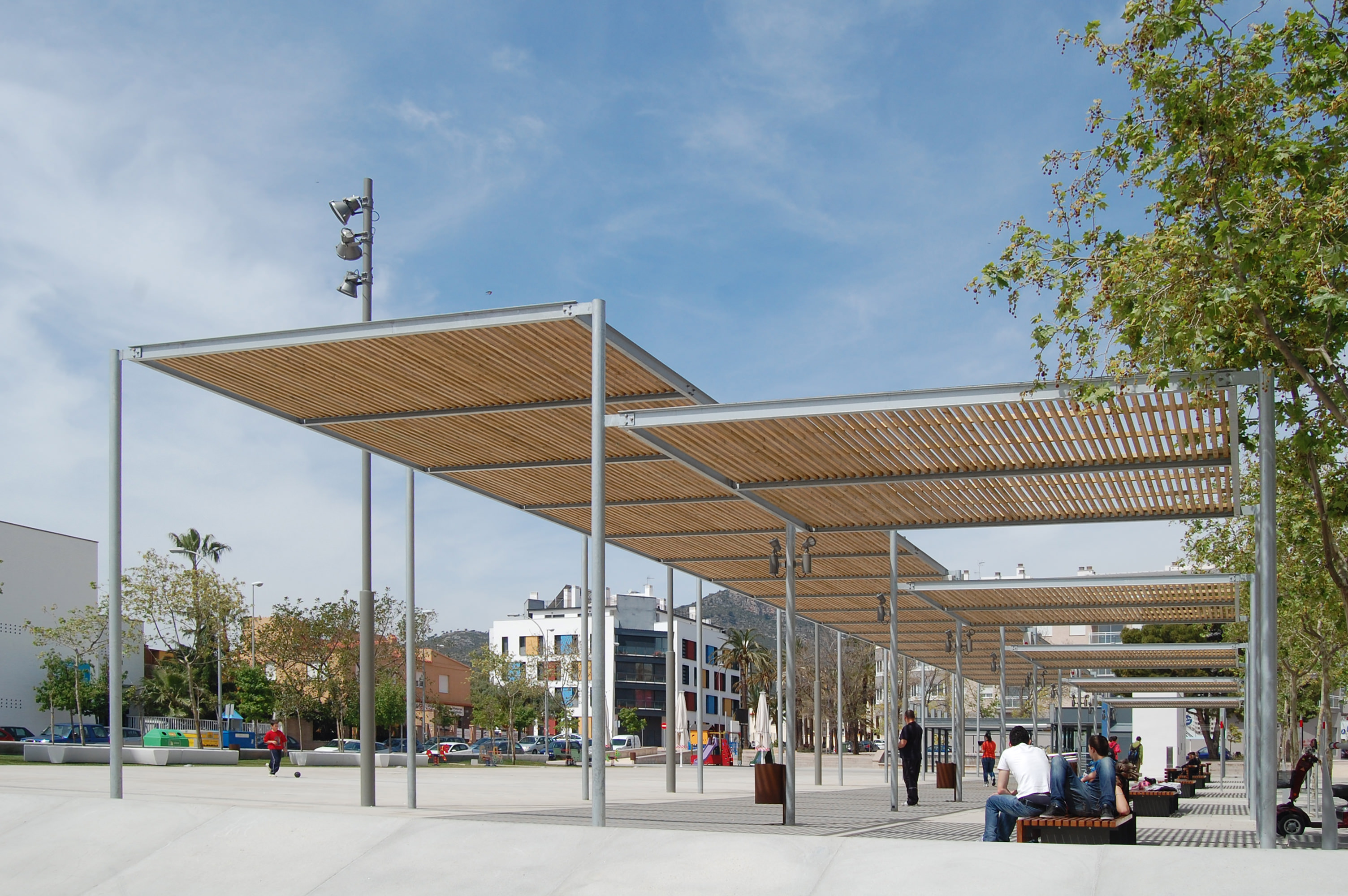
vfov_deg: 39.9
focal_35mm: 33
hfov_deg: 57.3
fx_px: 1235
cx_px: 674
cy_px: 448
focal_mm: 22
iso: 200
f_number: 10
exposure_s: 1/400
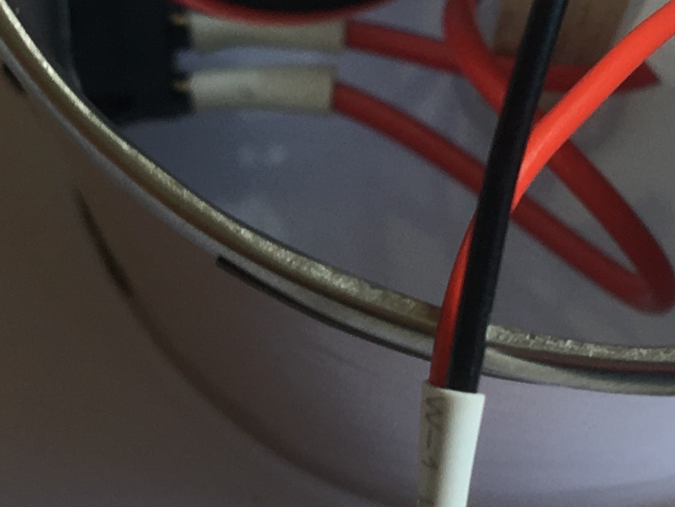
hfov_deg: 16.3
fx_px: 2360
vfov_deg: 12.2
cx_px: 422
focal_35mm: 121
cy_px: 209
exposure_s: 1/100
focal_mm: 4.15
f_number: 2.2
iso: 25
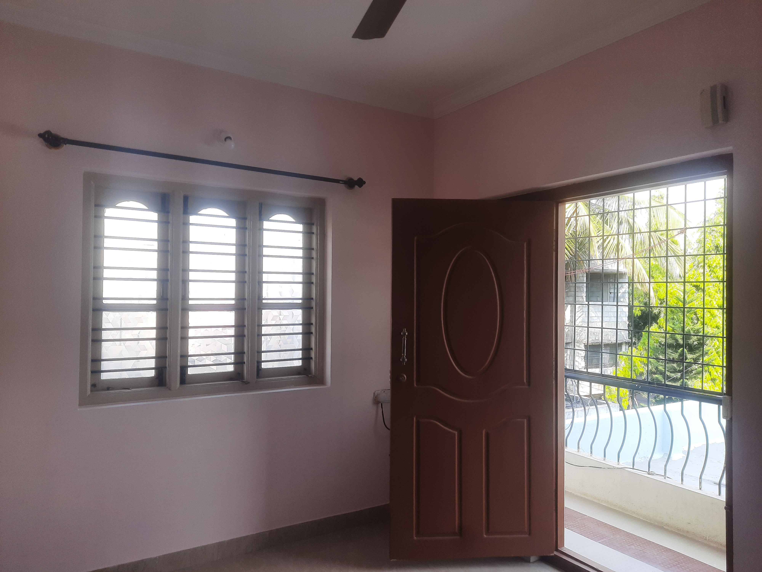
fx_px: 550
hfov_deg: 69.4
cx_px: 381
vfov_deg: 54.9
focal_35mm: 25
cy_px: 286
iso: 32
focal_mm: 4.6
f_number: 2
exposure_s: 1/181
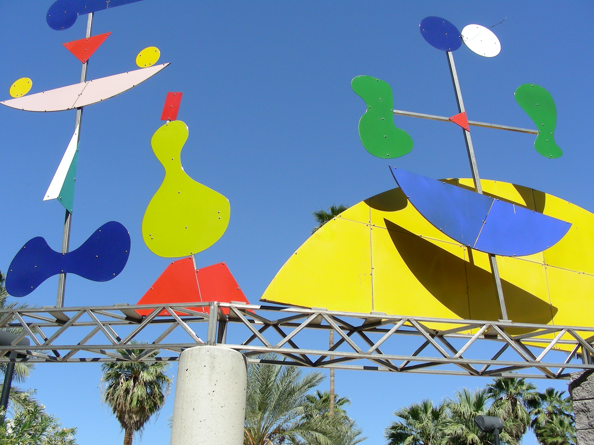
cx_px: 302
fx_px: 669
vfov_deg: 36.8
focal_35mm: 39
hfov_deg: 47.9
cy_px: 228
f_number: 4
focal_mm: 6.3
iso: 50
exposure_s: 1/726
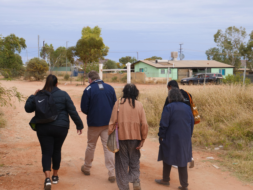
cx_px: 126
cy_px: 95
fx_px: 512
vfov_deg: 21.0
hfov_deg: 27.8
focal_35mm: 70
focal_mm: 35
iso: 200
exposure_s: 1/500
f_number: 5.6
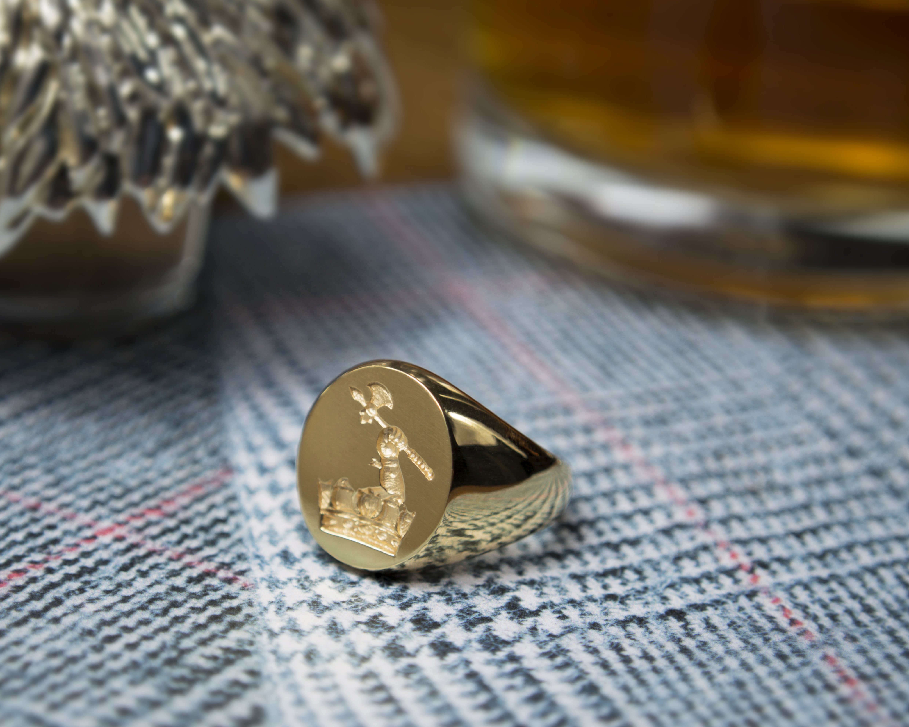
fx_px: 2394
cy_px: 366
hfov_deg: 21.5
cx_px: 397
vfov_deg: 17.3
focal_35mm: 89
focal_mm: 52
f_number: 5.6
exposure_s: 1/60
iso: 100
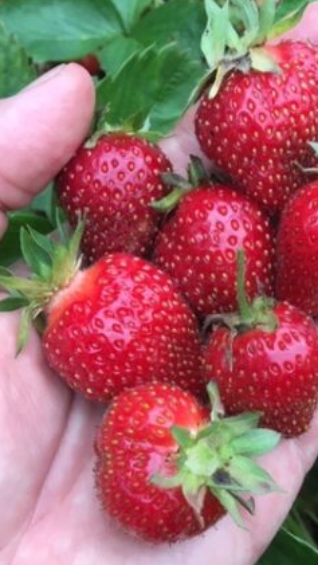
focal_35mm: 45
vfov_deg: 45.5
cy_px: 291
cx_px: 232
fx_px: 674
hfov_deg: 26.3
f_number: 2.2
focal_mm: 4.15
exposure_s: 1/30
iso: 25
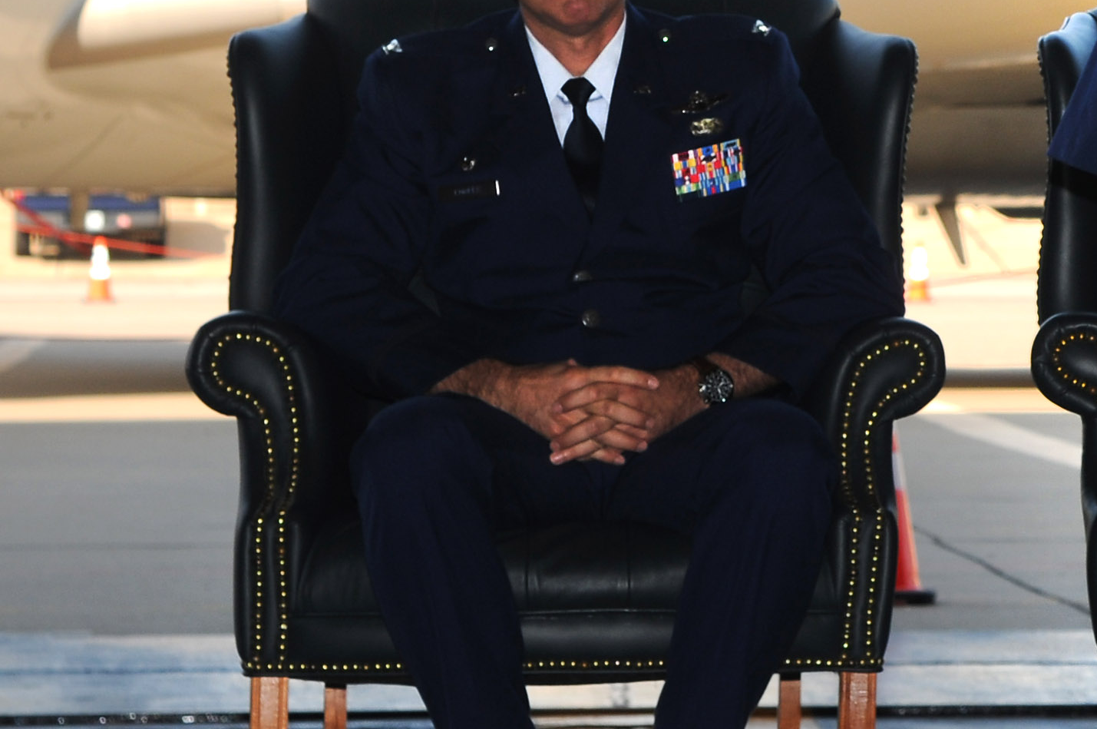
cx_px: 1517
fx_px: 8491
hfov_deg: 7.3
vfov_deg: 4.9
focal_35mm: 279
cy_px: -15
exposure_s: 1/250
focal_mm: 62
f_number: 5.6
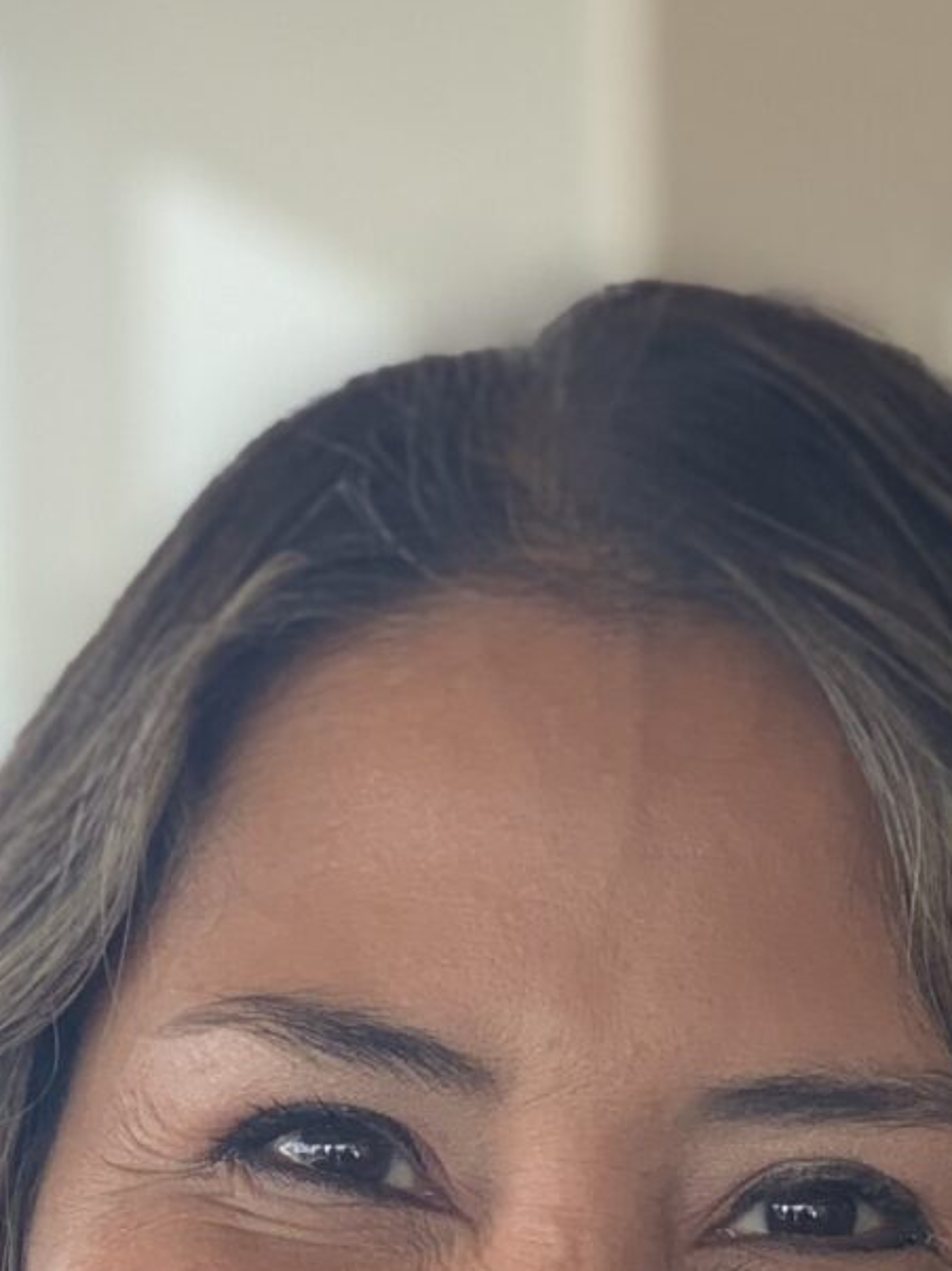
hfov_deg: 8.4
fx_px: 6495
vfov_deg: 10.7
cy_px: 2073
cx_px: 846
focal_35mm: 177
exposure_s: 1/122
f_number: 2.4
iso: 50
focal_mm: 6
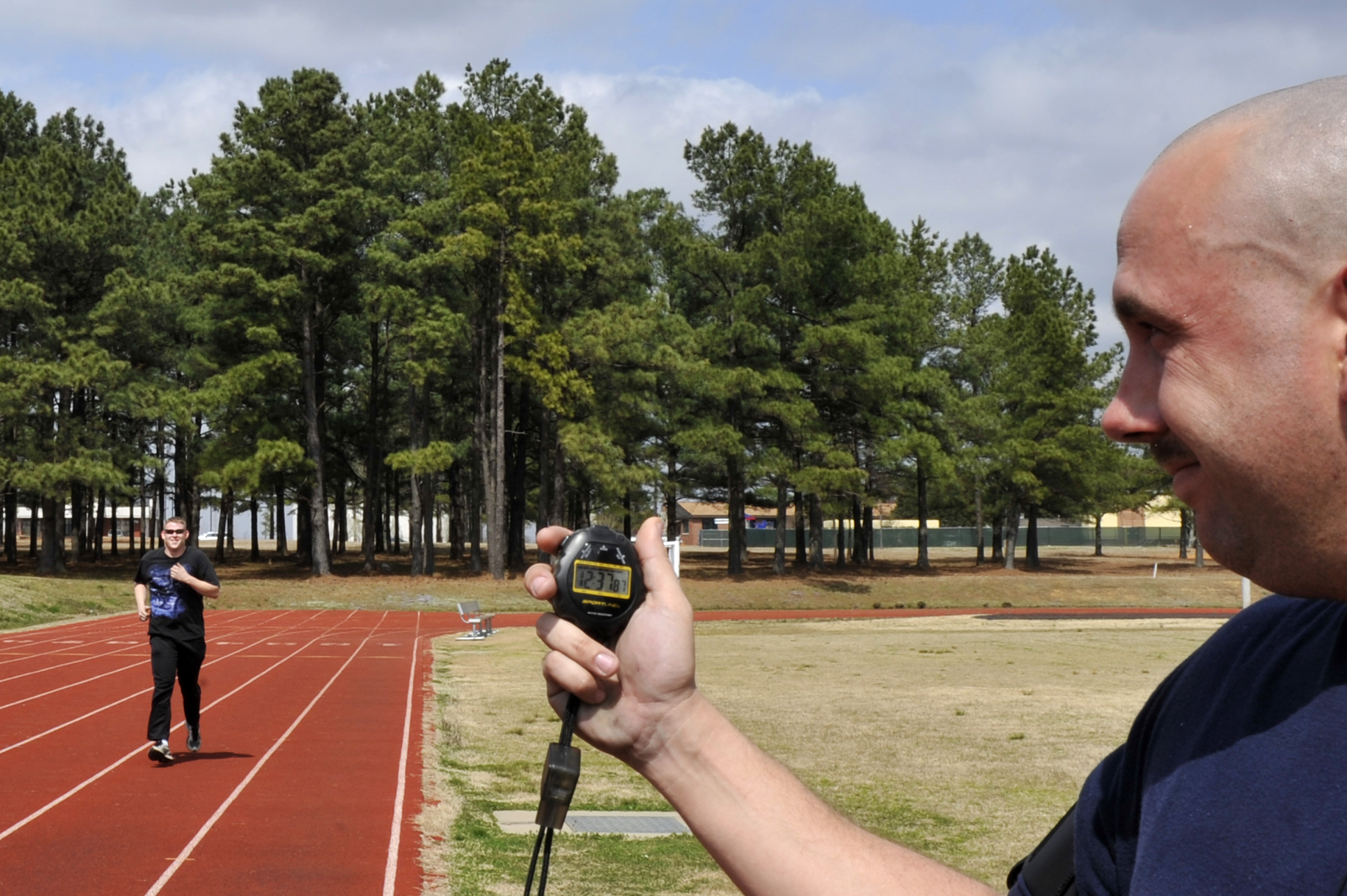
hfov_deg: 40.3
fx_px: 1832
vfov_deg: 27.5
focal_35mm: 49
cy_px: 454
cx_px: 575
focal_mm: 29
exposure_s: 1/125
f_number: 22
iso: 200
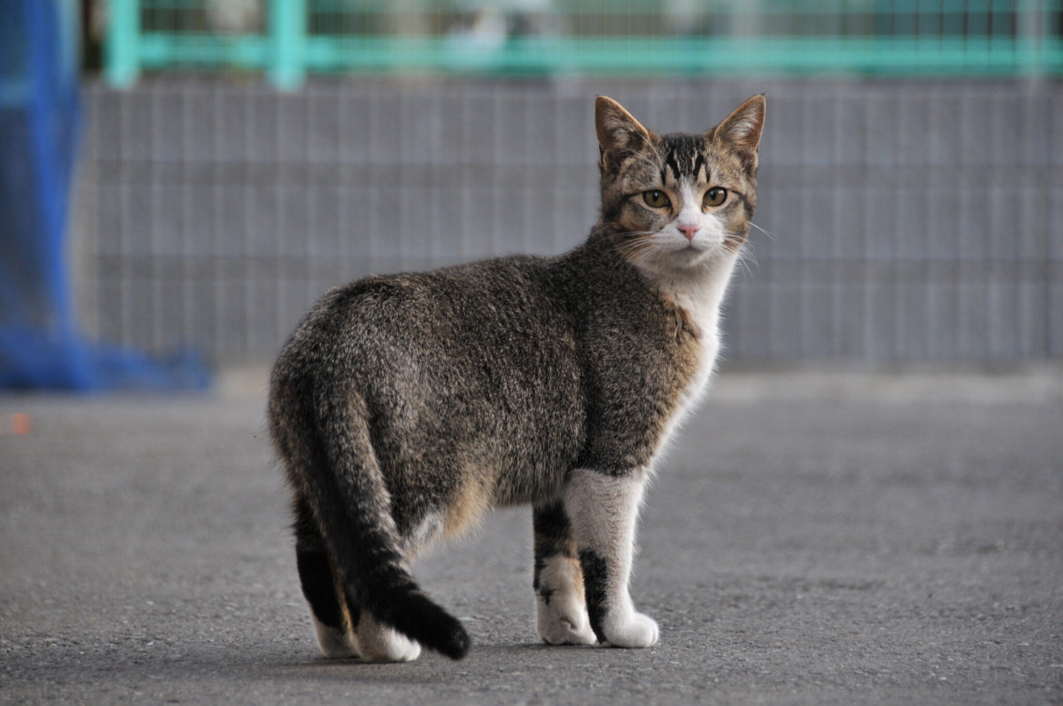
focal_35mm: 255
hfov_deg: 8.1
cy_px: 353
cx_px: 532
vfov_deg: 5.4
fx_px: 7520
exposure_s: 1/100
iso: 400
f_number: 5.6
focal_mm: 170
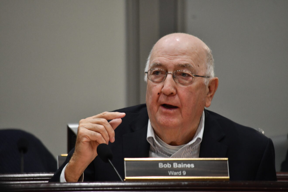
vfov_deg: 3.1
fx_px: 3600
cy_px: 96
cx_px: 144
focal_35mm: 450
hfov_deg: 4.6
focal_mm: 300
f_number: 5.6
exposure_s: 1/125
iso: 1600
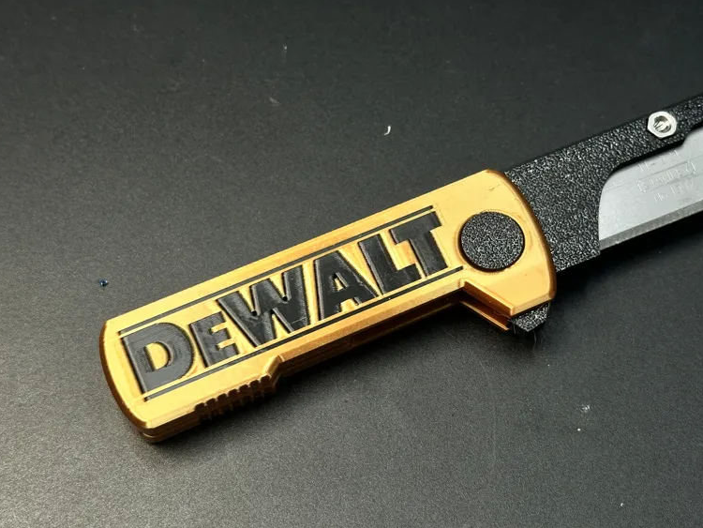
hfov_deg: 30.2
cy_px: 260
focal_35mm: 64
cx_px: 403
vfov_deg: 22.9
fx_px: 1300
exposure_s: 1/286
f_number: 1.78
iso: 64
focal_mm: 6.86
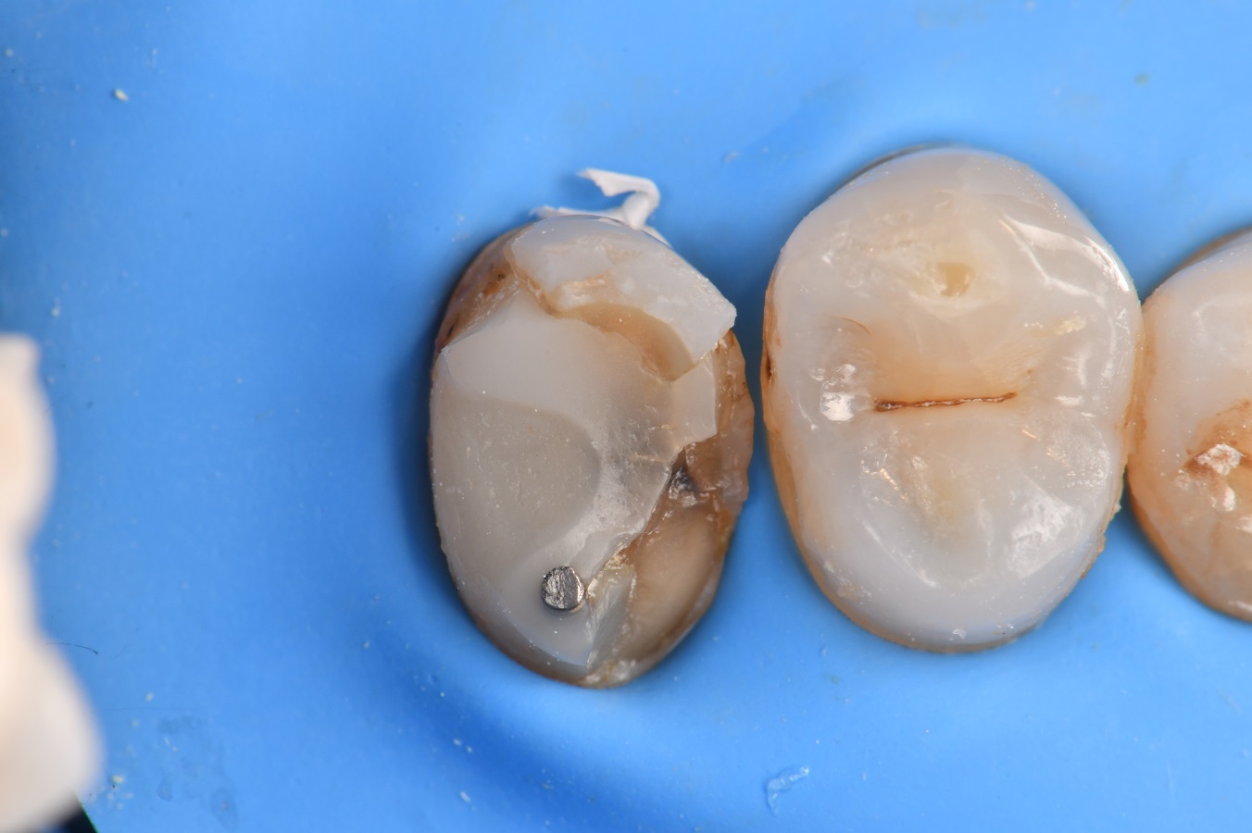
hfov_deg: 13.1
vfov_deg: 8.7
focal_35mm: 157
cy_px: 416
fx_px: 5457
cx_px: 626
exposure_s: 1/160
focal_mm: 105
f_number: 32
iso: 200
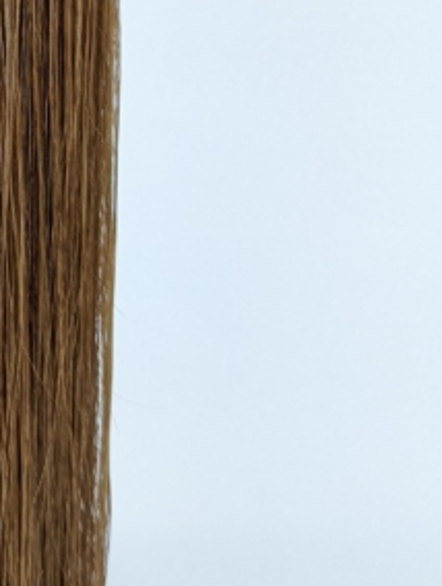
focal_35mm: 87
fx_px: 1477
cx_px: -200
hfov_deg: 15.8
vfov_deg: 21.3
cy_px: -60
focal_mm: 6.81
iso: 96
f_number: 1.85
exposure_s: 1/120
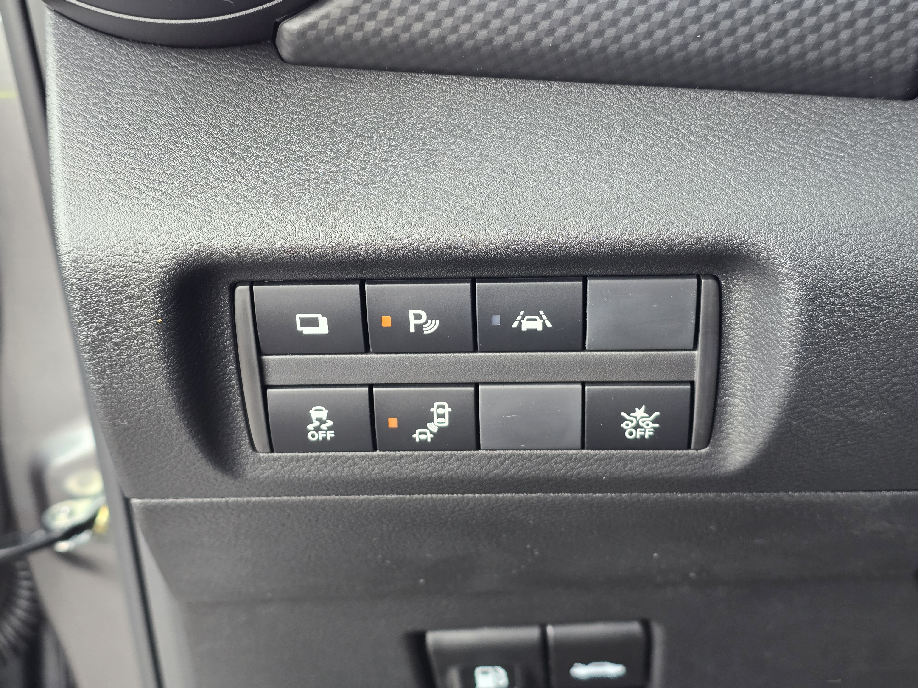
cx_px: 459
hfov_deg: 73.9
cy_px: 344
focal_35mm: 23
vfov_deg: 58.9
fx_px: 610
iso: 50
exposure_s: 1/60
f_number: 1.7
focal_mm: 6.3
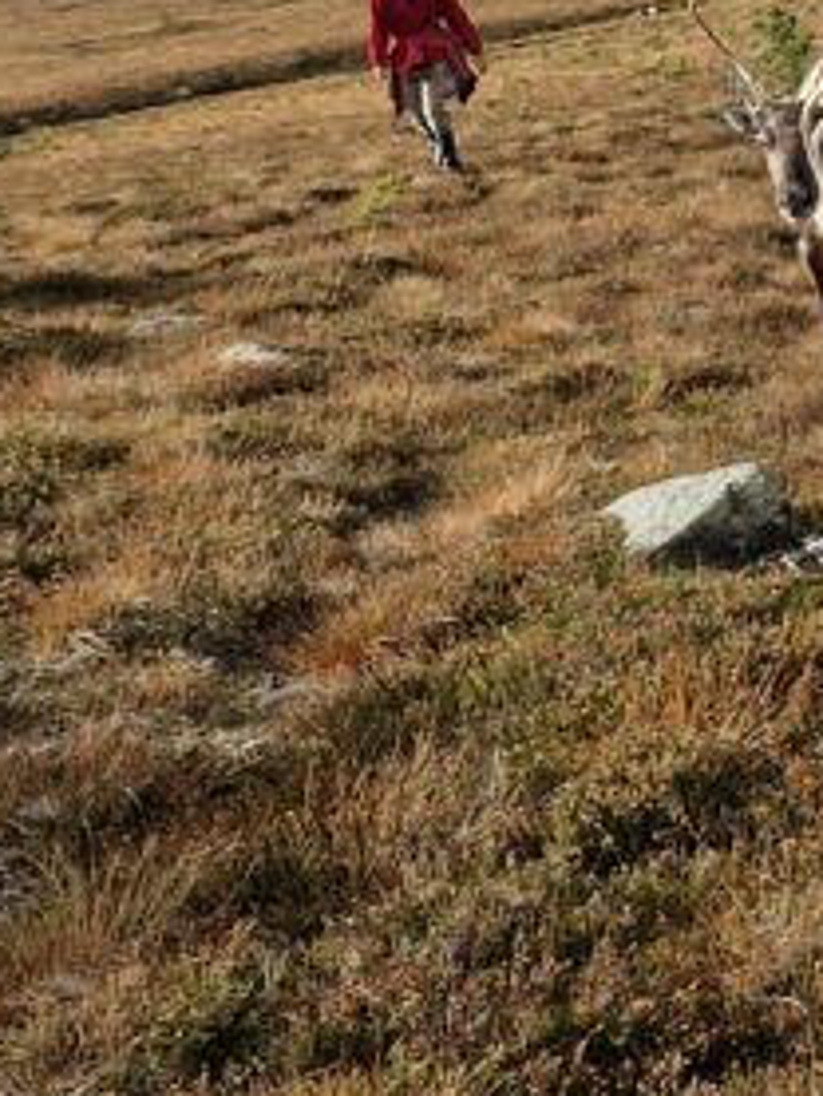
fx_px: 2692
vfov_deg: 23.0
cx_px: 1496
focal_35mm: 85
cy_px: 534
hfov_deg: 15.0
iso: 50
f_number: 1.8
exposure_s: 1/1040
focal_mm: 5.4
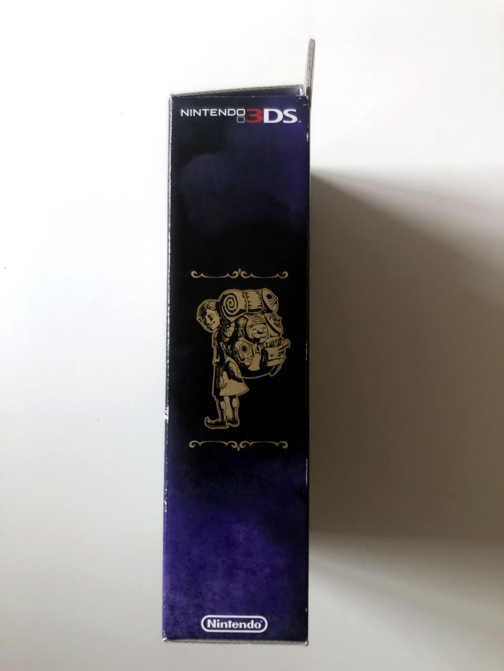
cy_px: 336
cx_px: 252
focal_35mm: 28
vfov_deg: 63.4
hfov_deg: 49.7
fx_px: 544
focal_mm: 3.99
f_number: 1.8
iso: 80
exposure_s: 1/6
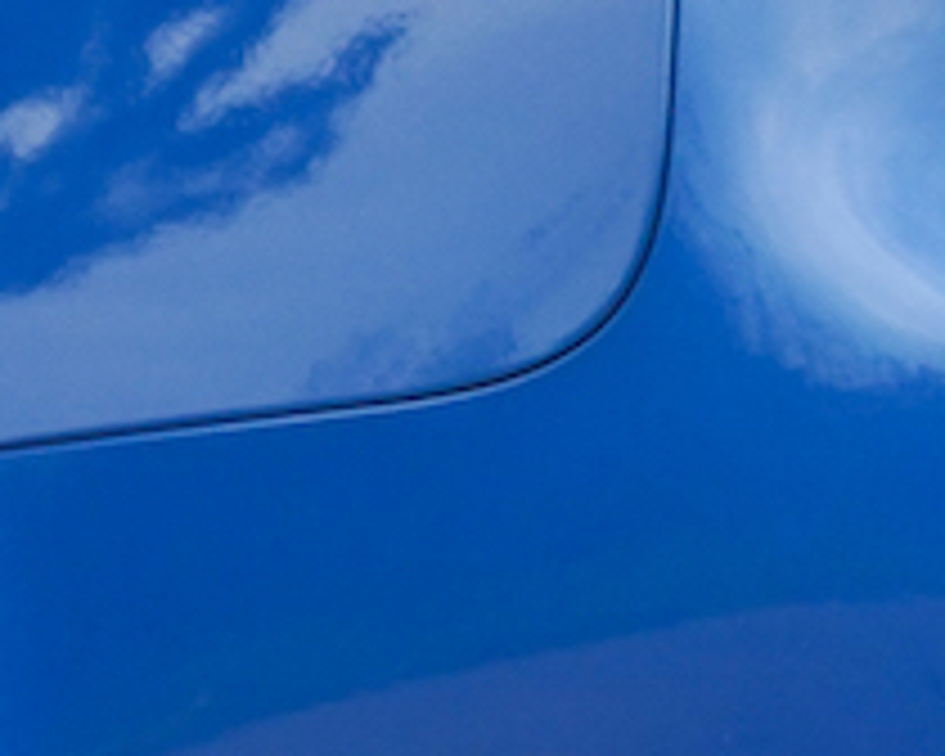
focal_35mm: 485
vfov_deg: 3.2
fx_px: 13556
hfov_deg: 4.0
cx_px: 958
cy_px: 97
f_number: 4
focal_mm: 54.3
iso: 320
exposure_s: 1/320
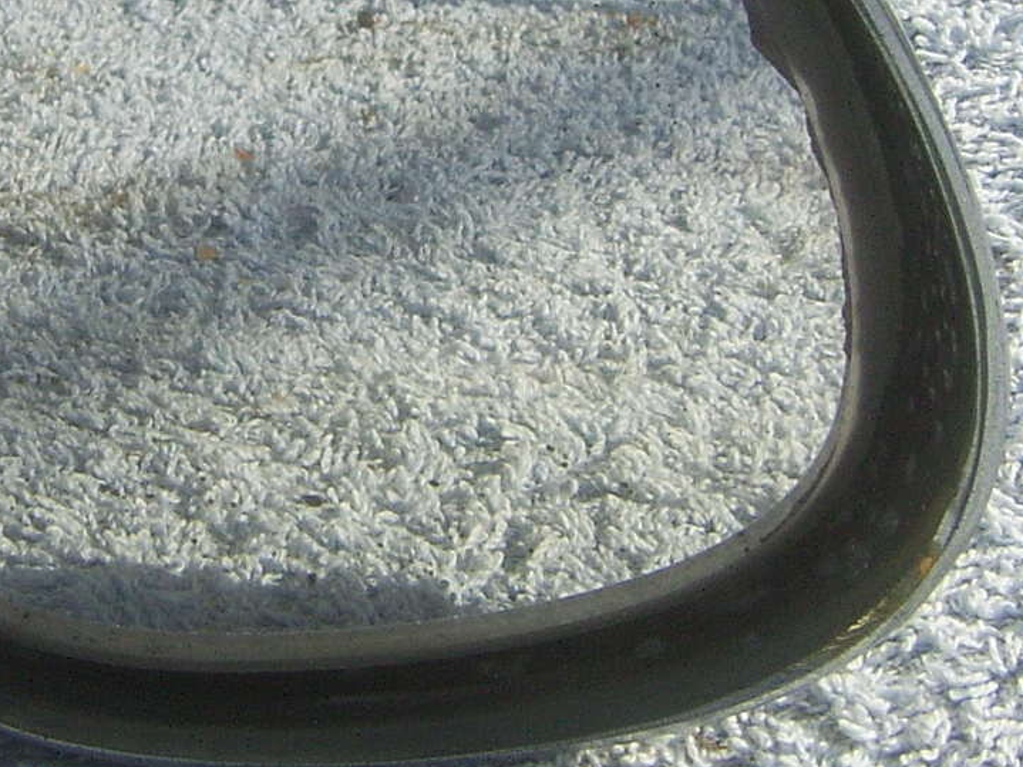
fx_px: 4048
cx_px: 215
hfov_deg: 14.3
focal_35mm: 137
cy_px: 73
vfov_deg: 10.8
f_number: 6.4
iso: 50
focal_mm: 7.8
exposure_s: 1/200
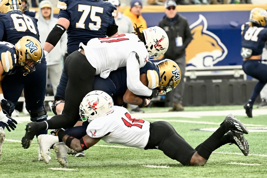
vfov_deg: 6.9
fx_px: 1483
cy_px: 89
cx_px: 134
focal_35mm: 200
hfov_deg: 10.3
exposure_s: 1/3200
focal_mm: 200
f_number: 2.8
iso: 2000
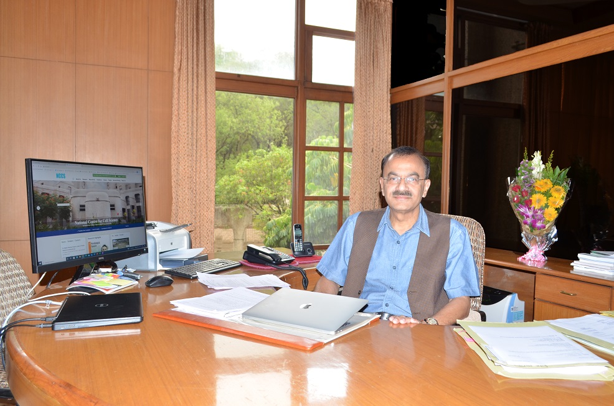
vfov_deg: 43.4
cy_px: 203
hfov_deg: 62.0
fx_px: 511
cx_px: 307
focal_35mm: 30
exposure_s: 1/60
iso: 320
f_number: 6.3
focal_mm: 20
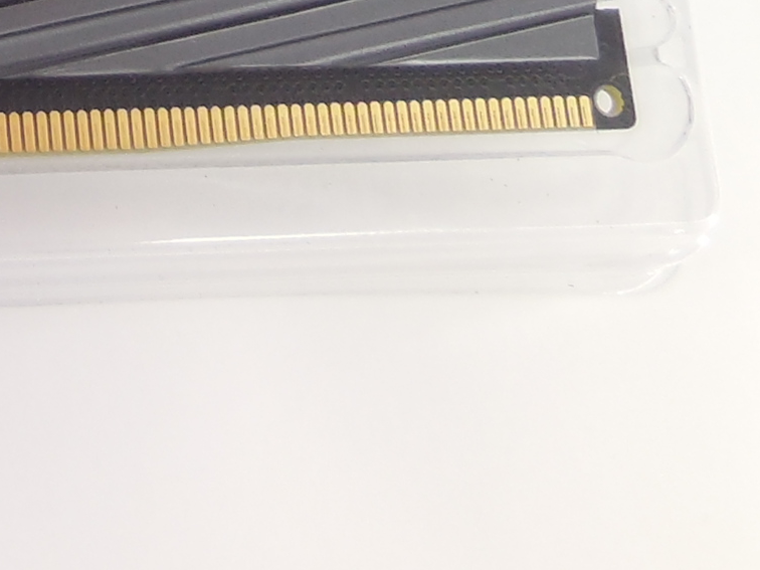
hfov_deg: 16.2
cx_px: -464
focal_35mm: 108
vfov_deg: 12.1
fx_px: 2371
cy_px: -593
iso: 140
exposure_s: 1/30
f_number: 3.1
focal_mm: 4.5
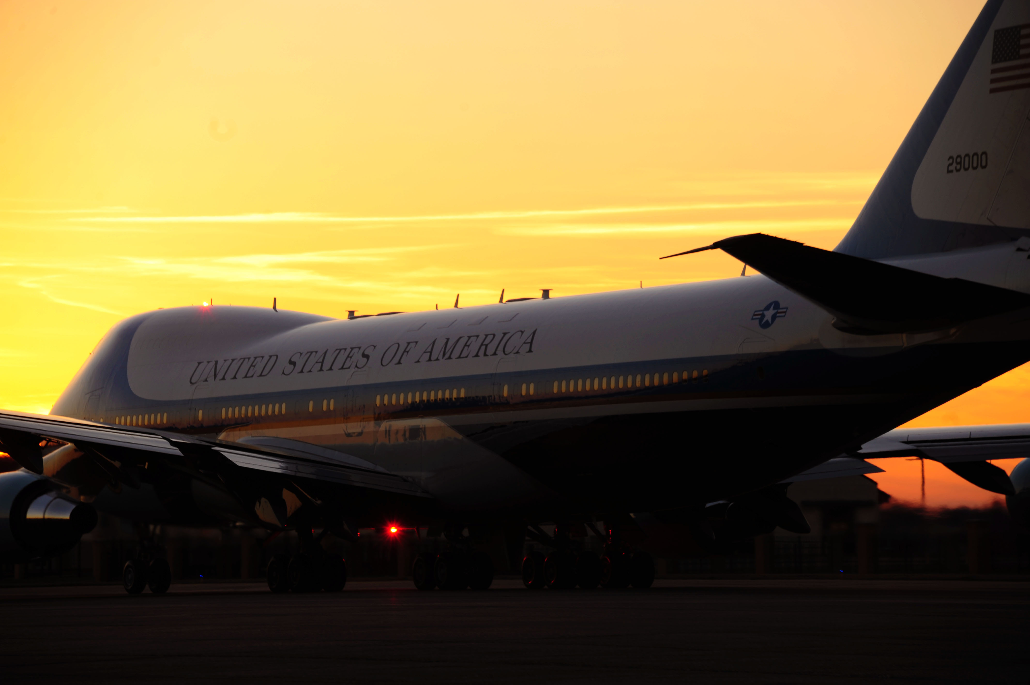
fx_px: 6004
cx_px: 515
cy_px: 342
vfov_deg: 6.5
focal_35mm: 210
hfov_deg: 9.8
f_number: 8
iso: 160
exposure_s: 1/60
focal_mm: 210
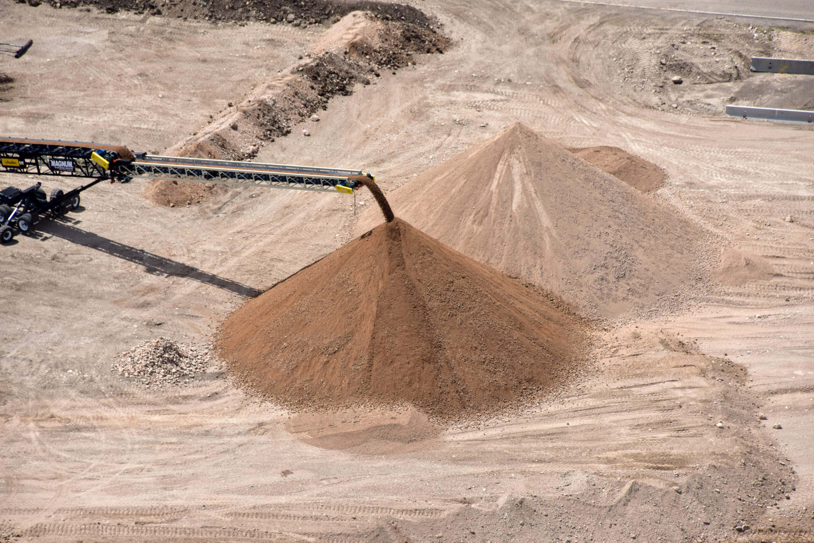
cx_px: 407
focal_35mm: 250
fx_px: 5655
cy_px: 272
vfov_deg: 5.5
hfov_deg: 8.2
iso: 1000
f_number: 9
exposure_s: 1/2000
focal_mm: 250
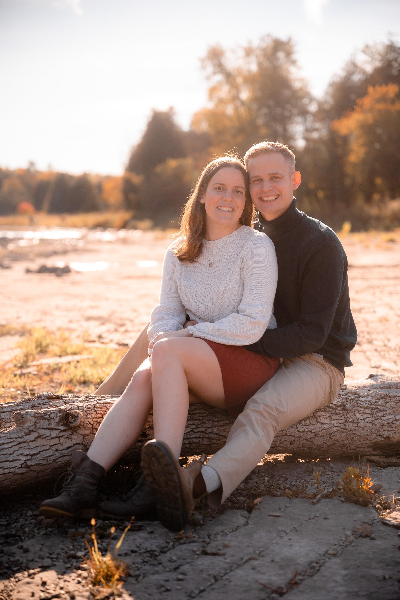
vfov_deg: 28.5
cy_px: 304
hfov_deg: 19.2
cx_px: 198
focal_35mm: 71
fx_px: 1183
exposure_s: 1/2000
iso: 200
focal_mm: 70
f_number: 2.8
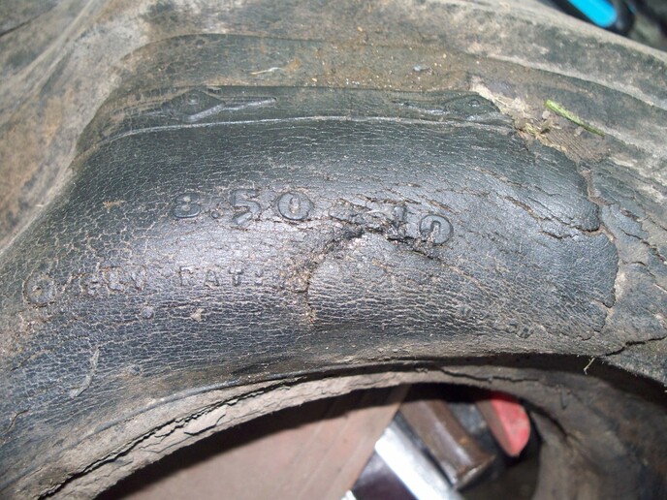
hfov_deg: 40.4
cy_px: 250
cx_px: 334
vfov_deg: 30.9
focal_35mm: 47
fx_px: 906
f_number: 2.9
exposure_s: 1/30
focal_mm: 9.86
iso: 200
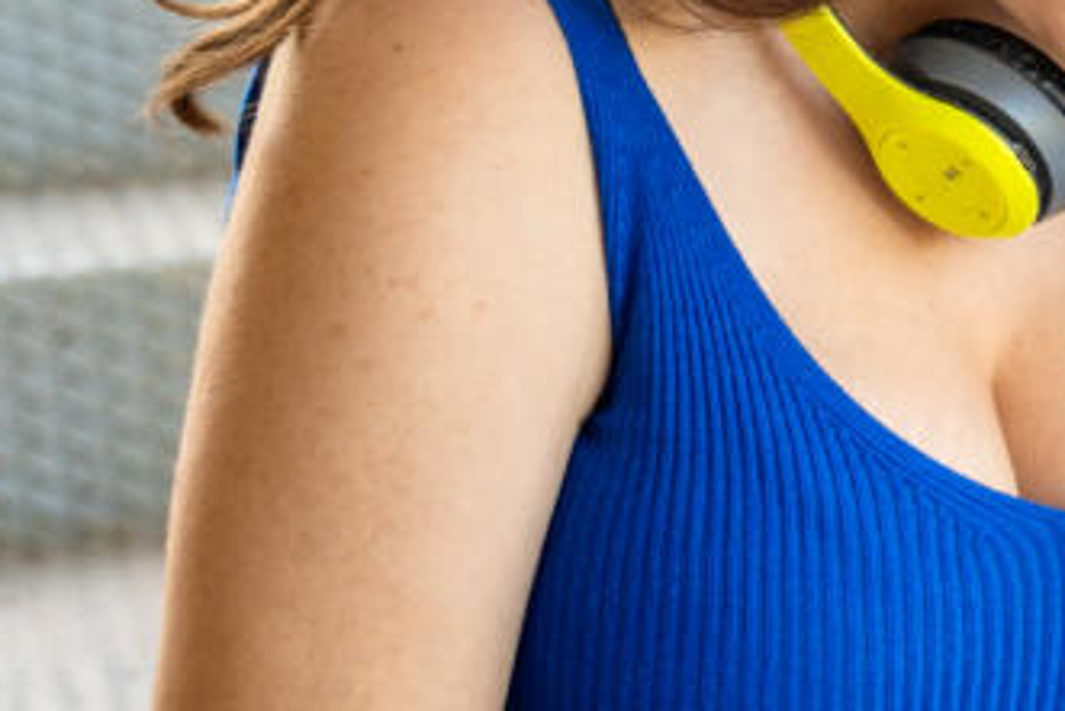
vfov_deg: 9.0
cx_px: 1885
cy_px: 479
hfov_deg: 12.3
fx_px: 4528
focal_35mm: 153
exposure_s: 1/320
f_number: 2.8
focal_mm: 33
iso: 400
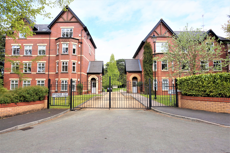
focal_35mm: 24
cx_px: 115
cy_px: 76
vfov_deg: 53.1
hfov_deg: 73.8
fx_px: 153
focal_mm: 16
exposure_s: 1/100
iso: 100
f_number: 9
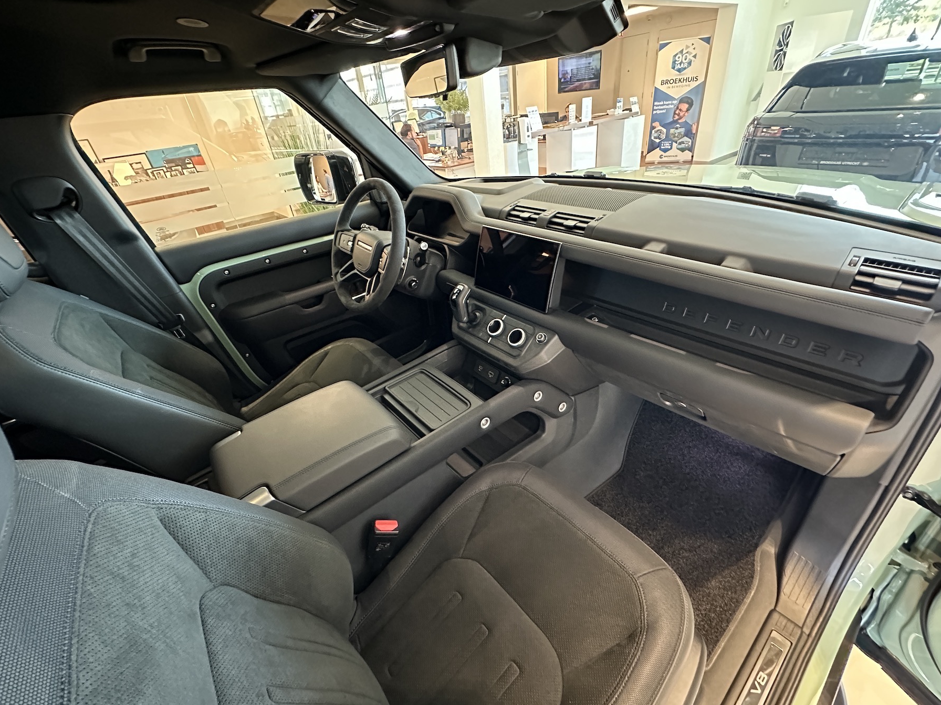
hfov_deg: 98.2
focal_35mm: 15
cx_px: 473
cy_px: 345
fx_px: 408
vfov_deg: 81.7
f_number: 2.2
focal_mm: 2.22
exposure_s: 1/34
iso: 1600
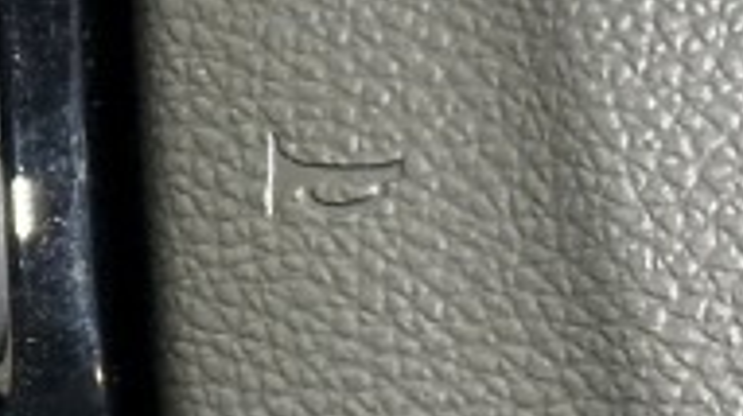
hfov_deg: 7.5
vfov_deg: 4.3
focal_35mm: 281
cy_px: 78
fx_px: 5531
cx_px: -478
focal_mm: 6.86
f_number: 1.78
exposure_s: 1/30
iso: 500
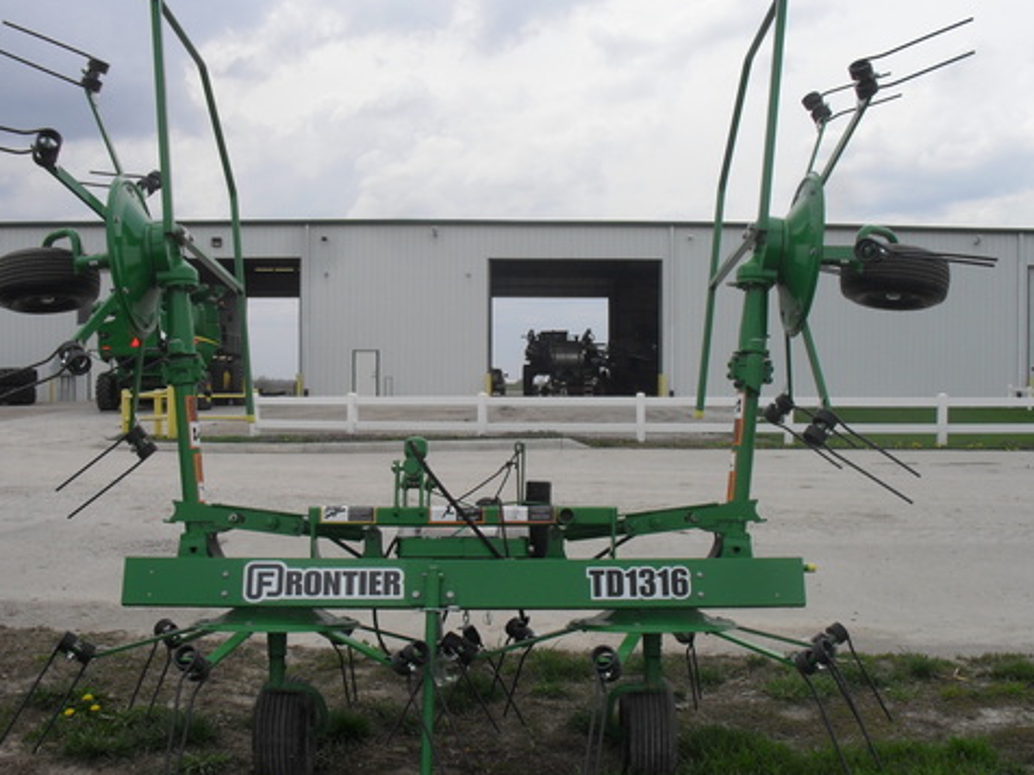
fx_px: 1195
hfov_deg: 46.8
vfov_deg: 36.0
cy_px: 393
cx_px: 532
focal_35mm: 40
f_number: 8.4
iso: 100
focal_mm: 6.3
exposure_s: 1/250
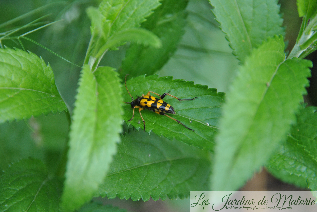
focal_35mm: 300
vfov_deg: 4.6
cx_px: 158
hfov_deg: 6.9
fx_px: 2645
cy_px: 106
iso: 280
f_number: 6.3
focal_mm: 200
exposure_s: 1/125
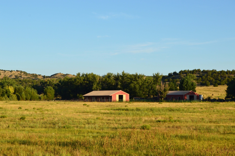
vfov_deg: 16.5
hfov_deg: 24.6
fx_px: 538
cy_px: 78
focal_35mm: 82
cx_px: 118
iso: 400
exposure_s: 1/400
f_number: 11
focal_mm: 55
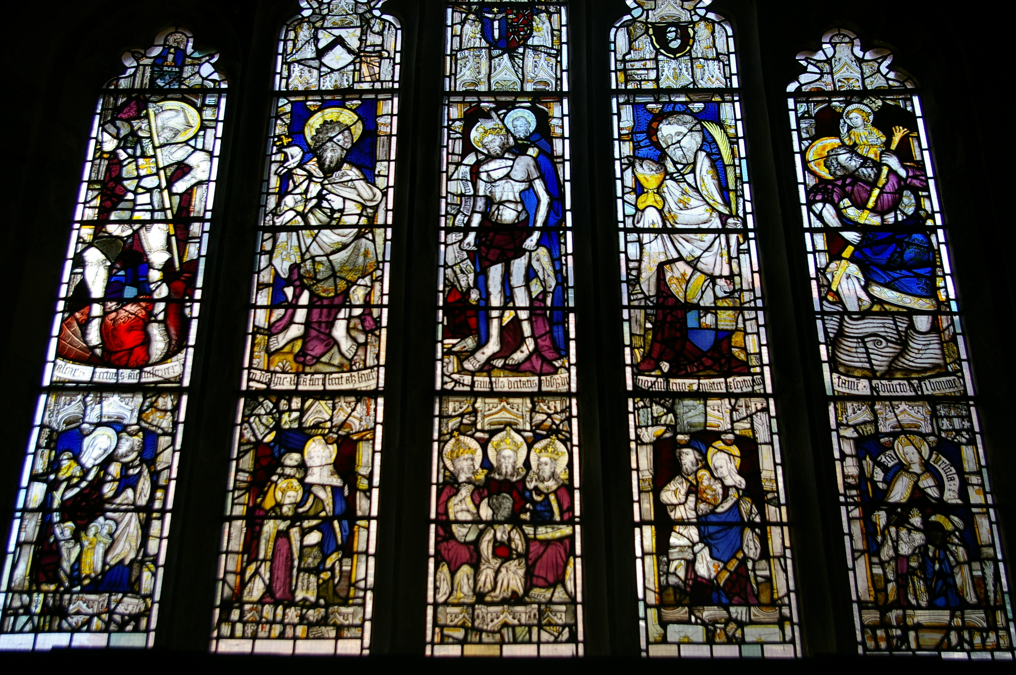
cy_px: 338
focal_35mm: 46
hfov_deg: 42.4
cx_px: 508
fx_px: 1311
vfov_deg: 28.9
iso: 200
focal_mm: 31
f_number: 5.6
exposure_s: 1/90
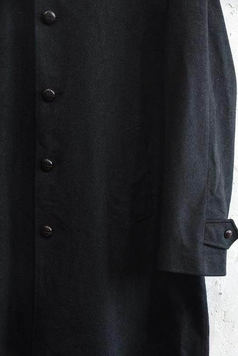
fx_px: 614
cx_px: 119
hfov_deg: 21.9
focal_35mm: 62
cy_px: 178
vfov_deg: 32.4
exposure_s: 1/80
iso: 3200
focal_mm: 62
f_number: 6.3
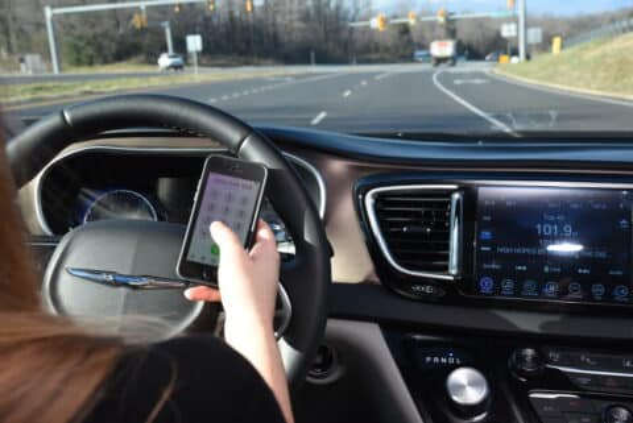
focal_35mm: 50
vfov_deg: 27.0
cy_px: 212
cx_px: 316
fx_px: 880
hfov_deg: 39.6
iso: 1600
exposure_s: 1/200
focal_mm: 50
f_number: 10
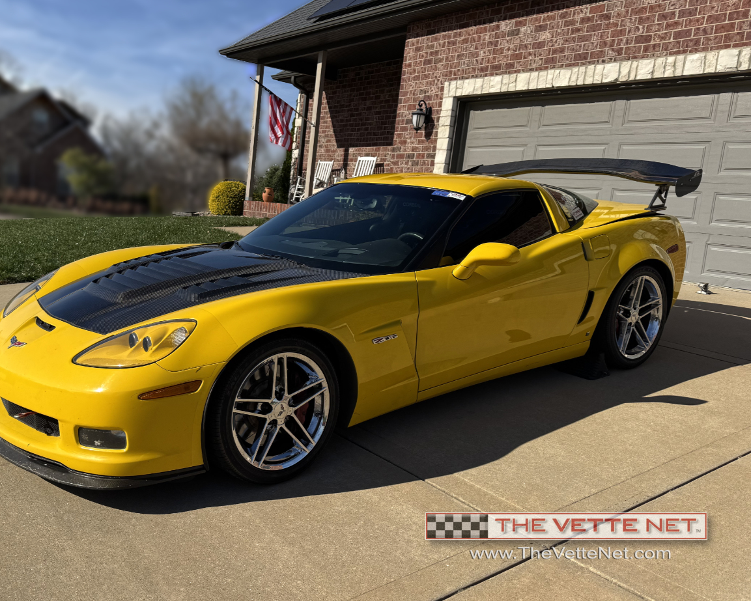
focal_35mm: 26
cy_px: 295
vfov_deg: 54.9
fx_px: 578
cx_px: 341
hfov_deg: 65.9
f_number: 1.8
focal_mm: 6.8
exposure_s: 1/5814
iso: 80
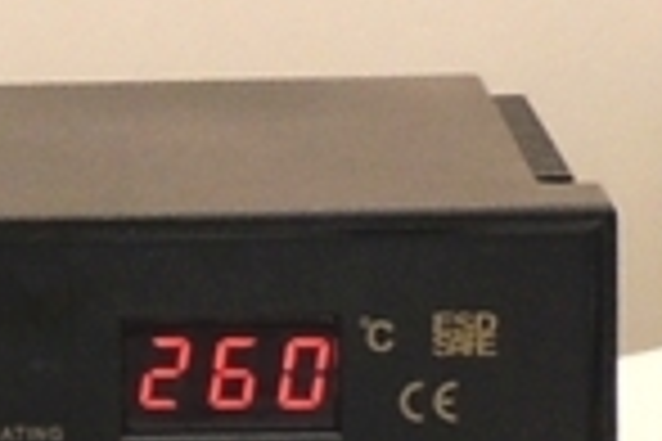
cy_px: 441
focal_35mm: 102
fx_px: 1876
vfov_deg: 13.2
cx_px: -603
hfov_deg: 16.2
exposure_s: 1/40
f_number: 3
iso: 100
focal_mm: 4.3
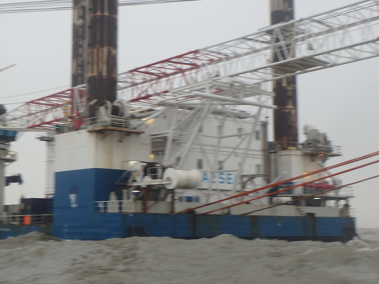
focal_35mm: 57
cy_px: 146
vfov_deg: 25.7
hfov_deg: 33.7
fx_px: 624
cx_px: 156
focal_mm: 6.9
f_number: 5.1
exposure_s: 1/80
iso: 200
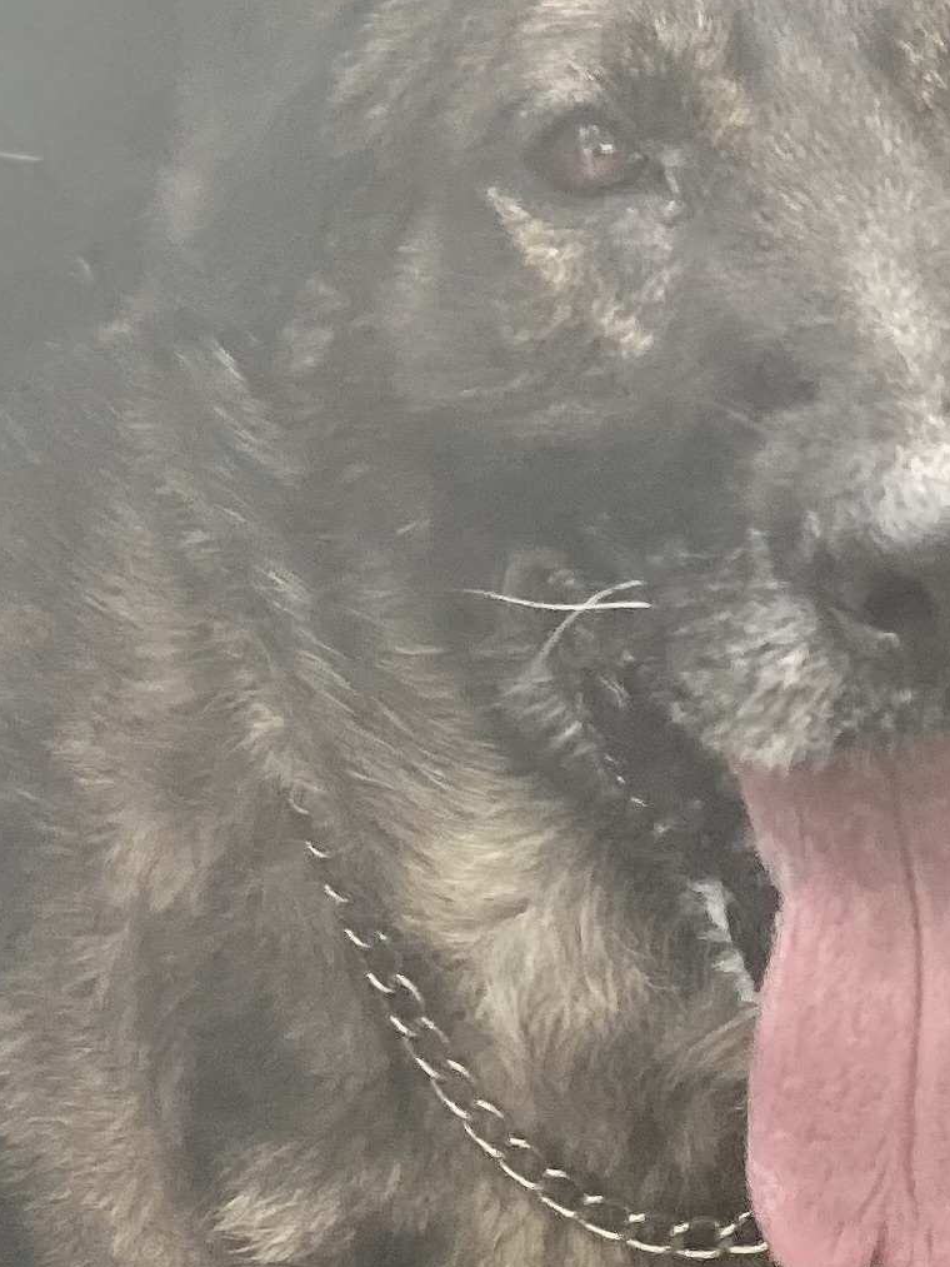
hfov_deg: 7.2
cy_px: 951
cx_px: 924
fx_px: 7573
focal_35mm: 207
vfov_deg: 9.5
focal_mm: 6
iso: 40
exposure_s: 1/122
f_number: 2
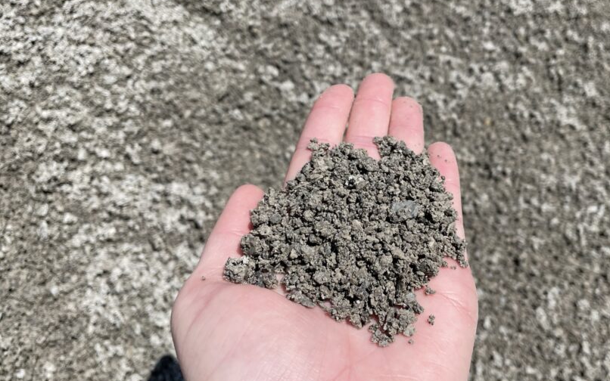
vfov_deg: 36.3
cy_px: 173
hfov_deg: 55.0
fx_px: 582
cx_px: 363
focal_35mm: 35
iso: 32
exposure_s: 1/4651
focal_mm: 4.2
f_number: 1.6
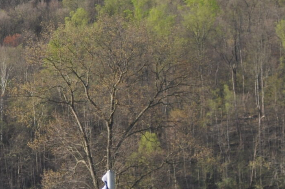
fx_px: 2387
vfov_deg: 4.5
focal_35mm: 302
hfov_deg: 6.7
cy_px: 326
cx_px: 492
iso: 200
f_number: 8
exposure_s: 1/250
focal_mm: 55
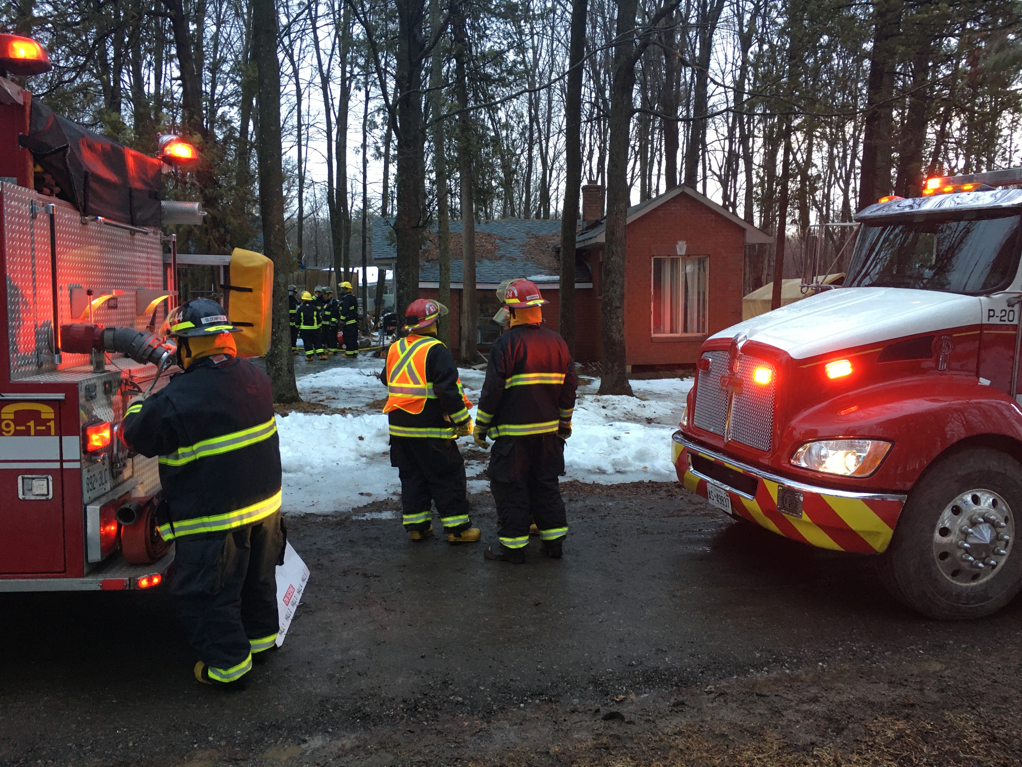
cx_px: 511
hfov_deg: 61.7
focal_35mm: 29
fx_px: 856
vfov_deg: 48.2
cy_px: 384
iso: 40
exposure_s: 1/30
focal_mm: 4.15
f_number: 2.2
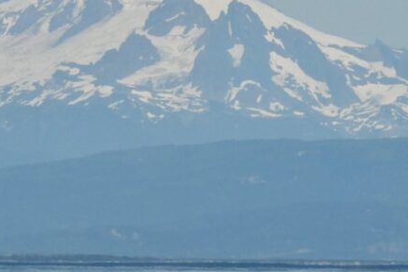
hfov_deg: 2.3
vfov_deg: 1.5
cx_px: 209
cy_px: 217
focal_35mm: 889
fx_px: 10075
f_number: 18
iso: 1100
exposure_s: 1/2000
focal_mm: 250
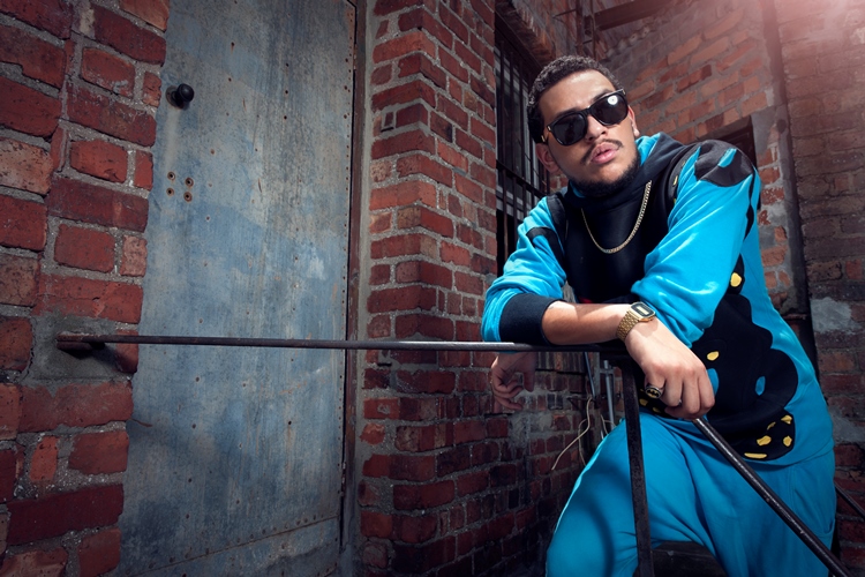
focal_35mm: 24
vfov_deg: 53.1
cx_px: 432
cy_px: 288
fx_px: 577
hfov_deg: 73.7
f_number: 9
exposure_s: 1/200
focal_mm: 24
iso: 100
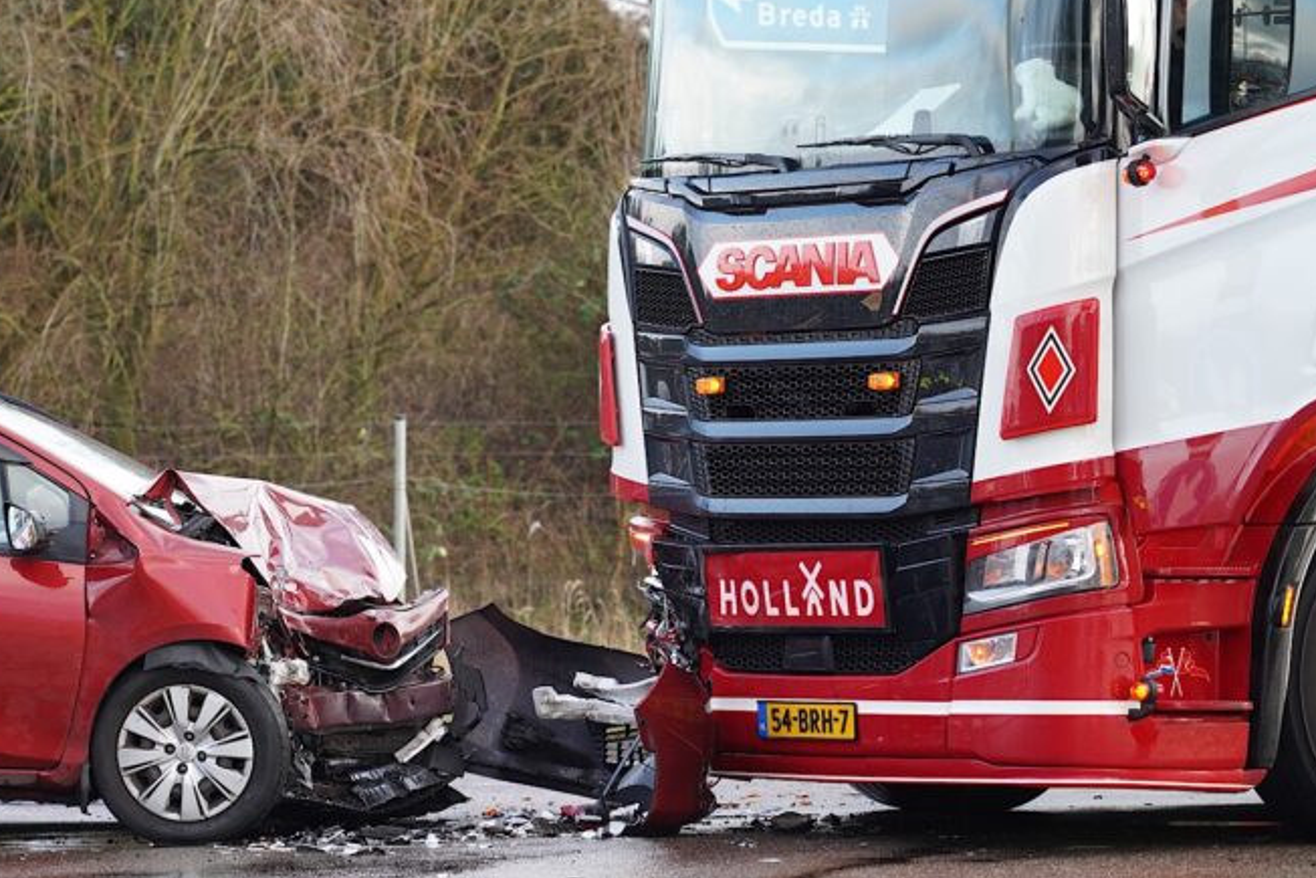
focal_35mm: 165
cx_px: 422
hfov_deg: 12.4
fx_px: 6033
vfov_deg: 8.3
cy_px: 407
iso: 250
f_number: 4
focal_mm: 105
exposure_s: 1/160
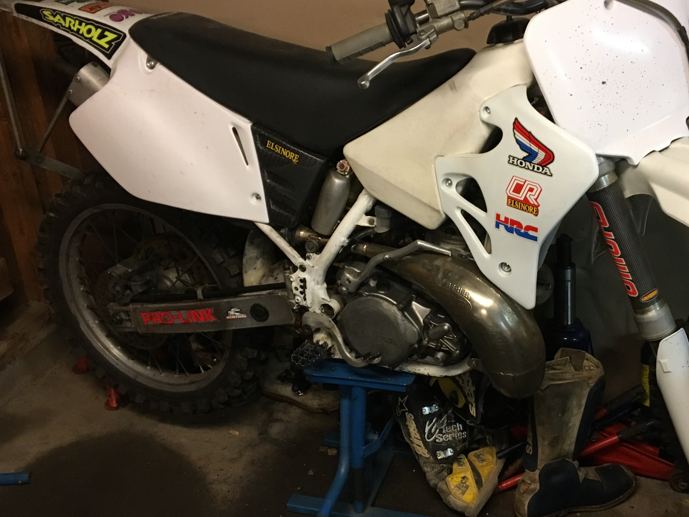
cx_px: 455
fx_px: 896
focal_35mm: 45
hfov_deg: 41.6
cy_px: 286
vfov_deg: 32.2
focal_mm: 4.15
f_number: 2.2
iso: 200
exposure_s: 1/33
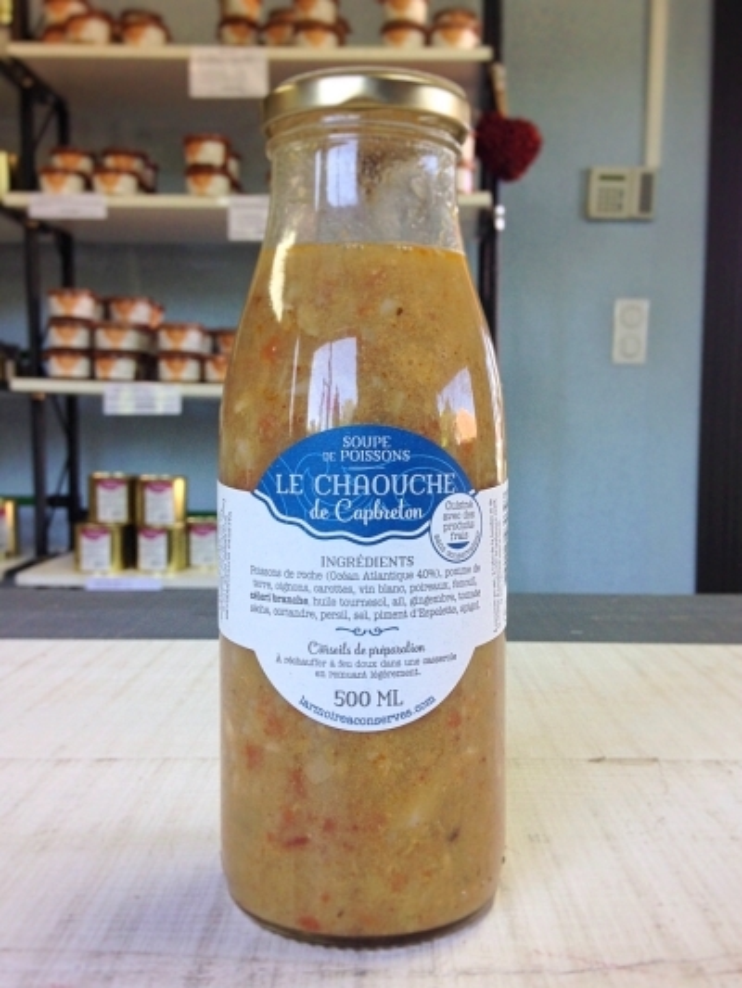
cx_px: 371
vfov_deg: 55.3
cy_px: 494
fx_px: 943
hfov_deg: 43.0
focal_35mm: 33
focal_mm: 4.12
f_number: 2.4
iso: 50
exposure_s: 1/60
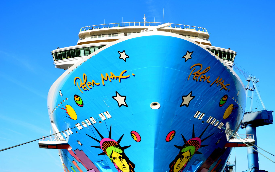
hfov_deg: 36.8
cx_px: 158
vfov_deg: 23.5
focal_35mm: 55
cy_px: 105
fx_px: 412
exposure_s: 1/250
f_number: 8
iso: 100
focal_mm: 30
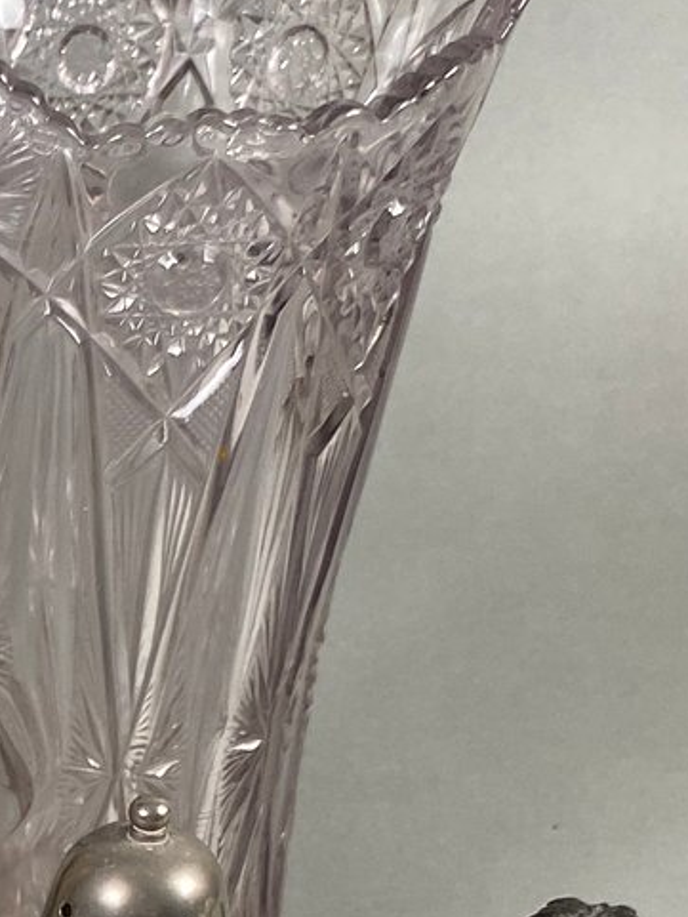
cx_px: -463
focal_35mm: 108
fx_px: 2861
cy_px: 1064
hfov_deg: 12.7
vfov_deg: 17.5
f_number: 1.8
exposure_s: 1/60
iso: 64
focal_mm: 4.25
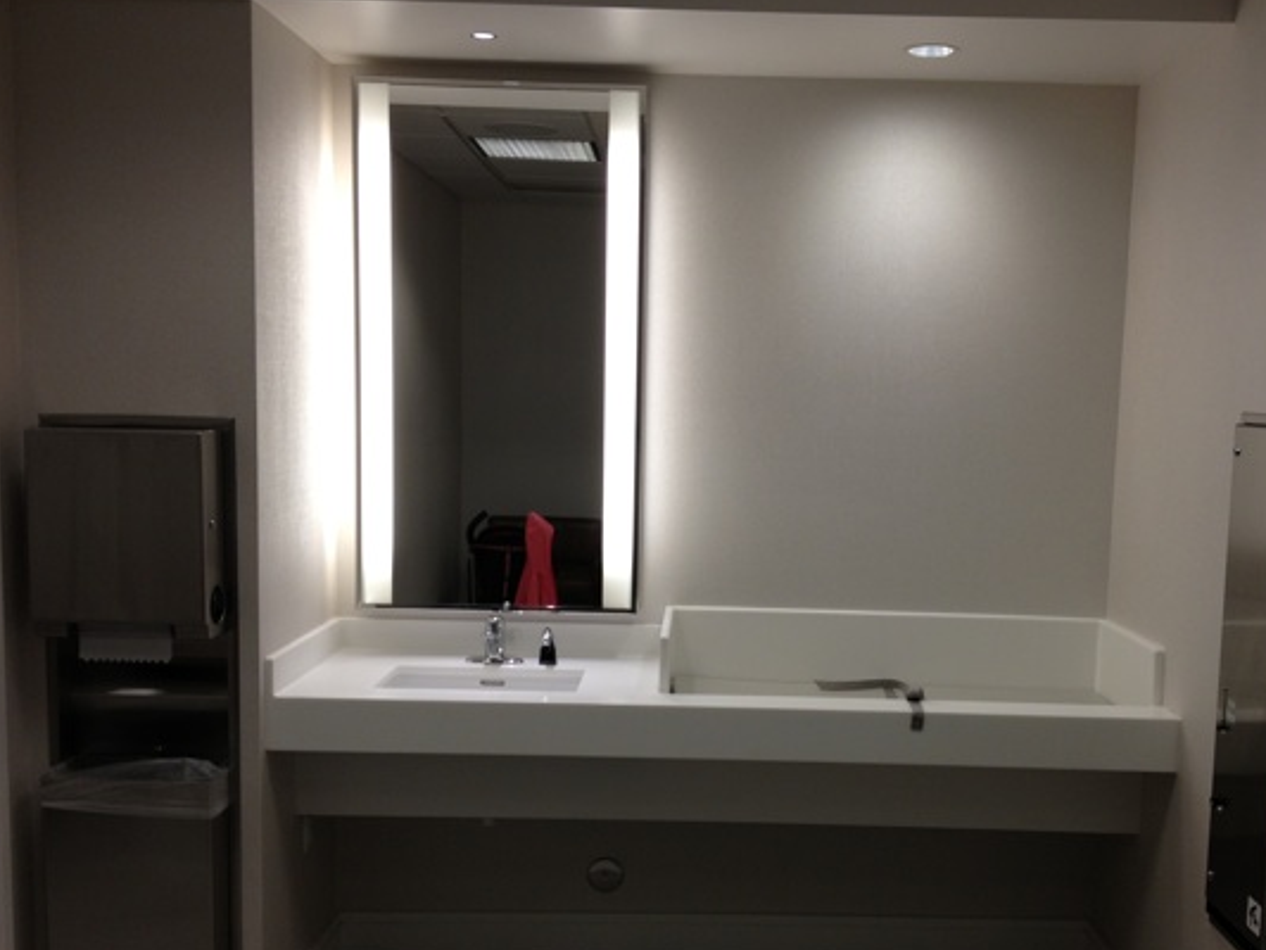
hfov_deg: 44.7
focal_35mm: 42
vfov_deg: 34.3
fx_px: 1536
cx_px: 722
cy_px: 544
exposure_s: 1/60
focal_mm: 4.28
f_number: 2.4
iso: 50
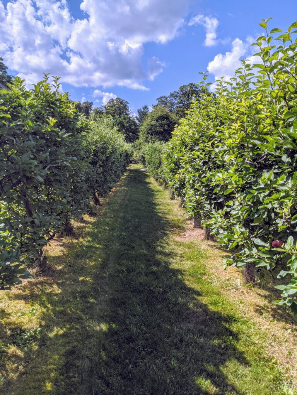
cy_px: 198
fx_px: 309
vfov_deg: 65.3
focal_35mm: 27
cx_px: 148
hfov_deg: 51.4
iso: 61
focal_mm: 4.38
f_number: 1.73
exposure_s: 1/5882
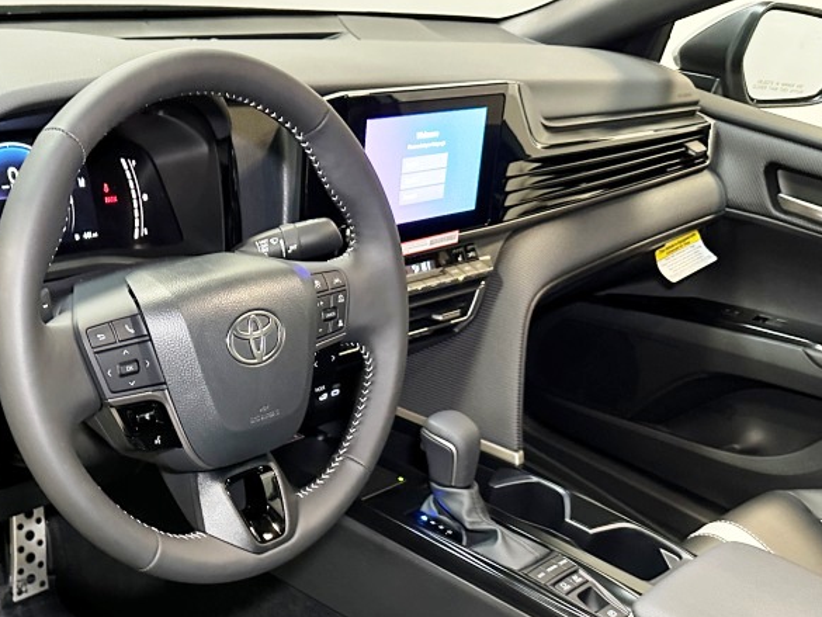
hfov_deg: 43.6
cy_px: 520
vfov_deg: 33.1
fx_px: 998
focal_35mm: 42
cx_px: 226
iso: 1000
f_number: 1.78
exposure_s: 1/30
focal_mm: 6.86
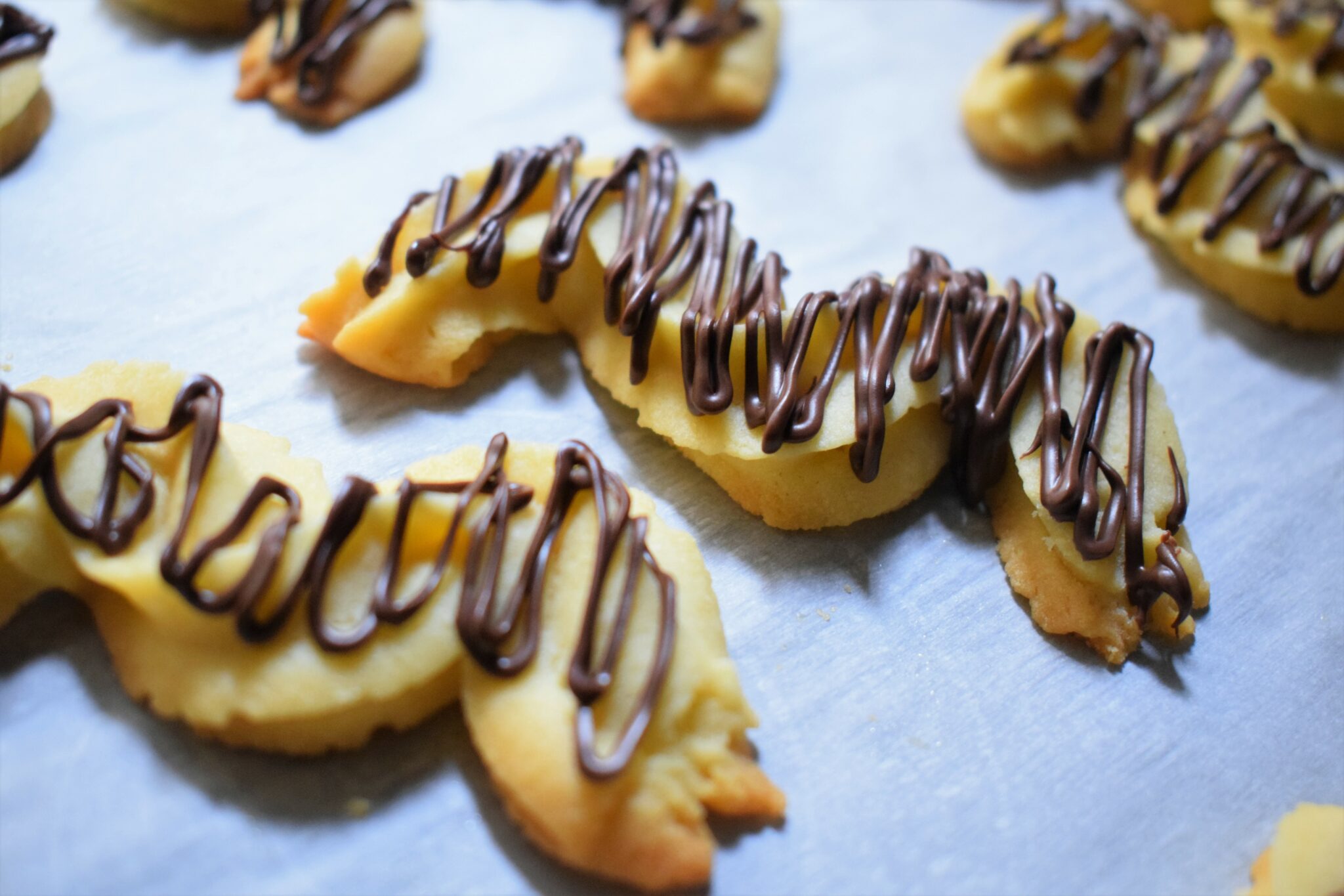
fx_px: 1904
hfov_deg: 38.9
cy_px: 448
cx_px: 672
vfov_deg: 26.5
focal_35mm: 51
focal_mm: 34
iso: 3200
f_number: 4.5
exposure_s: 1/80
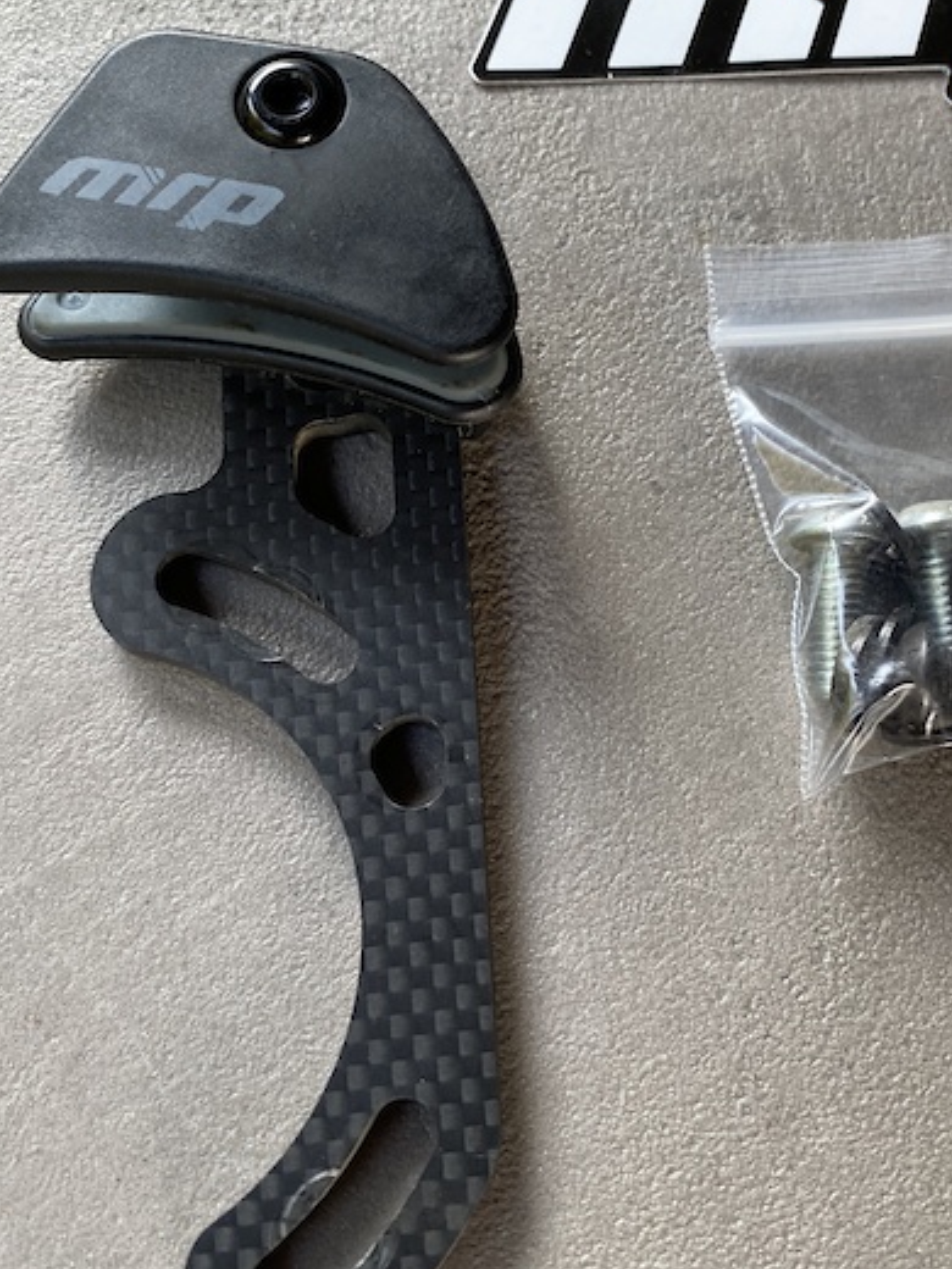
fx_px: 1467
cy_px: 552
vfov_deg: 46.7
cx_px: 615
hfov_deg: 35.7
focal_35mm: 40
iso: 80
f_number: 1.8
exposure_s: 1/121
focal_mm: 4.25
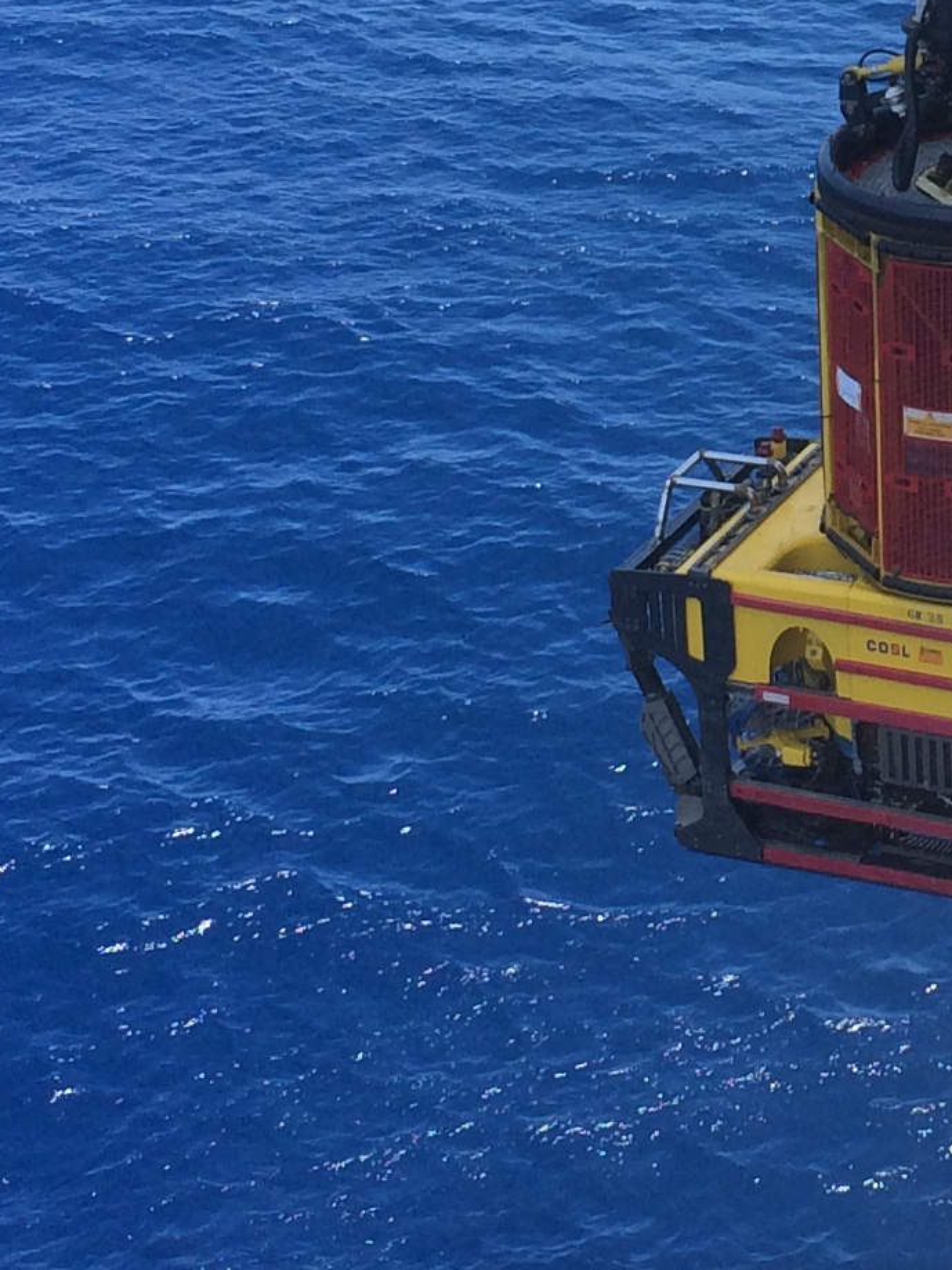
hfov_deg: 14.0
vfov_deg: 18.8
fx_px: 3778
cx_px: 1127
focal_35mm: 103
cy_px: 164
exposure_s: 1/873
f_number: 2.2
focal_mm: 4.15
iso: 32
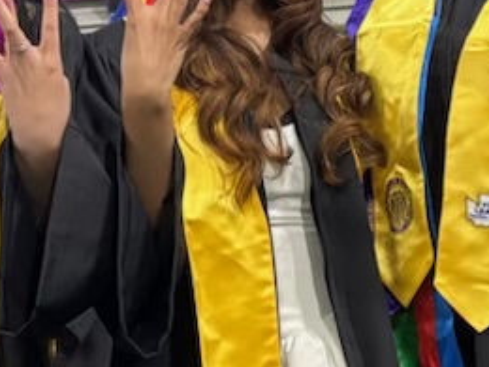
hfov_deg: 14.6
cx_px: 683
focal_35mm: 128
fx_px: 1808
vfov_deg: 11.5
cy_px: 337
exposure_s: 1/58
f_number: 1.6
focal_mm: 5.96
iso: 200
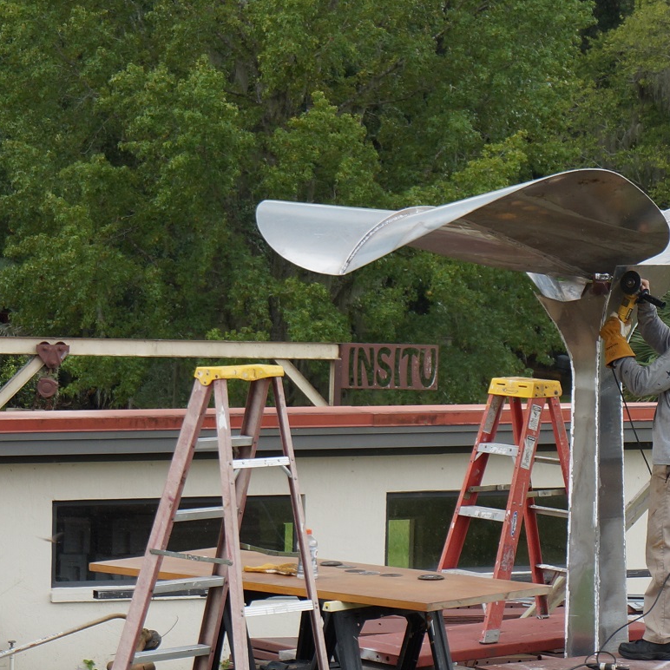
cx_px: 581
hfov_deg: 10.5
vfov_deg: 10.6
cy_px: 361
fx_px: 3613
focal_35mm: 165
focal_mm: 50
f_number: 7.1
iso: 200
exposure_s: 1/160
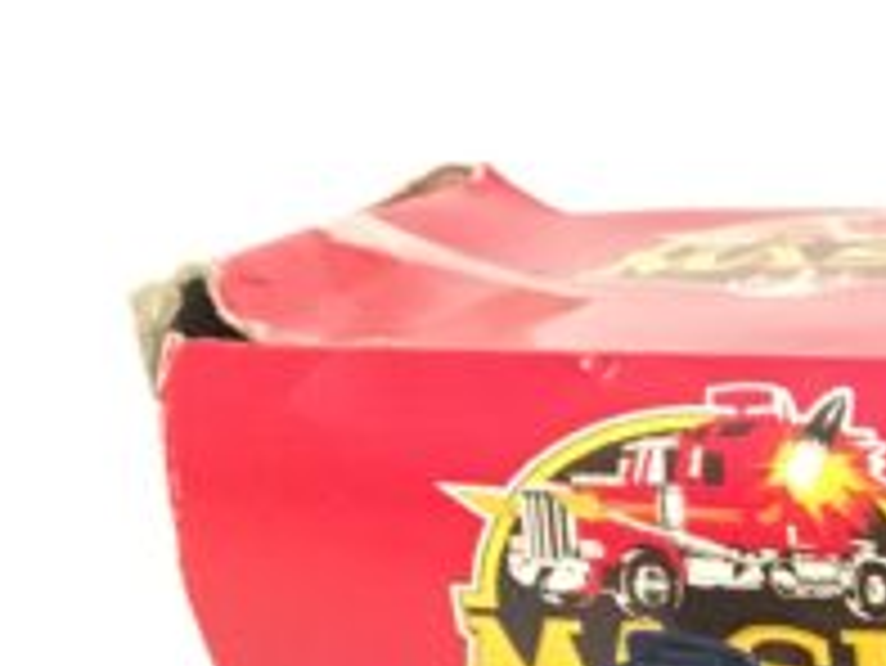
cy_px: 1242
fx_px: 2894
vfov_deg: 12.0
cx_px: 1687
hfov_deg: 14.8
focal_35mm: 113
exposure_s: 1/17
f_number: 2.2
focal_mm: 4.15
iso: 250
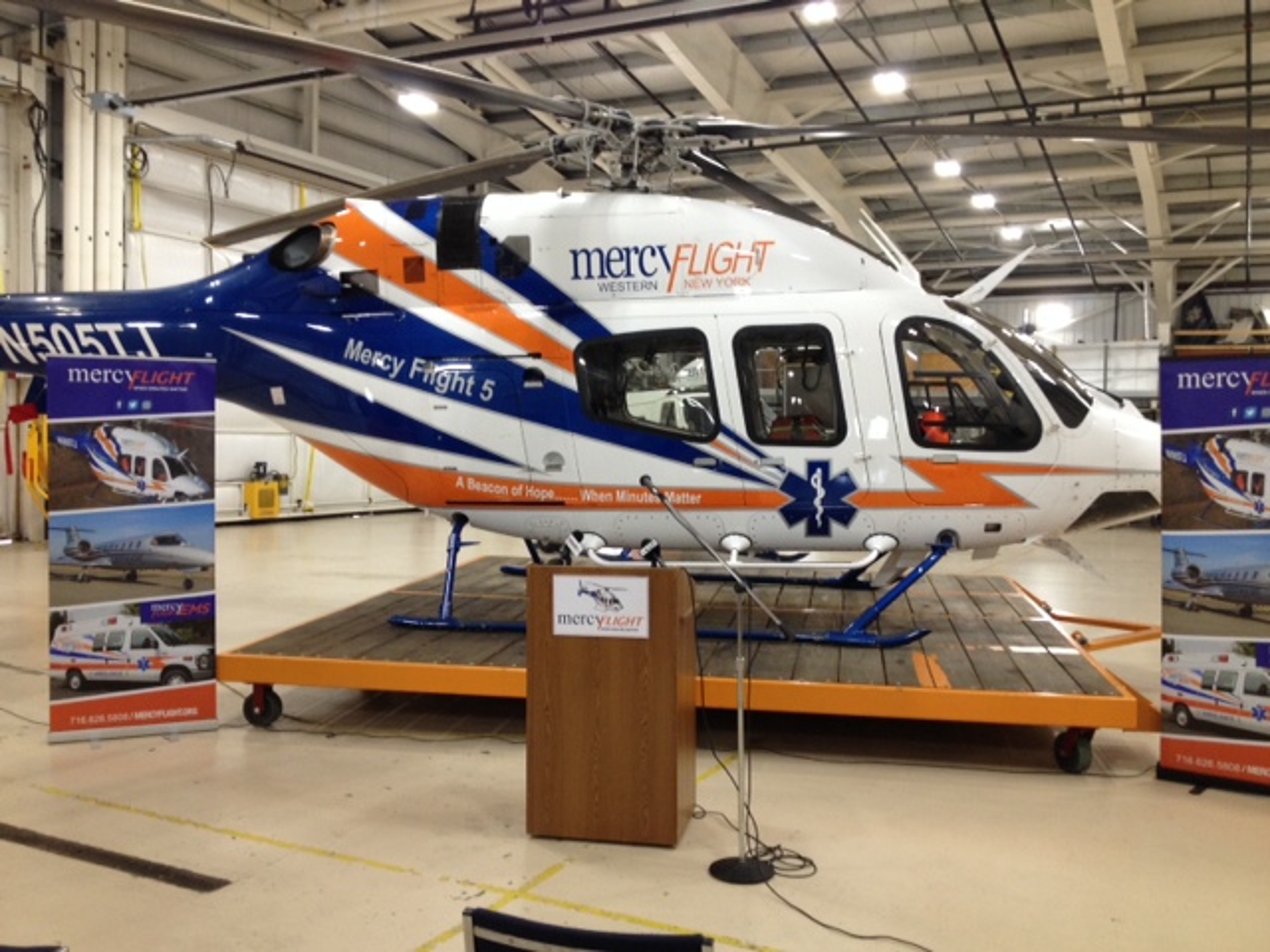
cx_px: 635
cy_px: 476
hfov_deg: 52.6
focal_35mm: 35
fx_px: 1284
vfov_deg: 40.7
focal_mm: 4.28
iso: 100
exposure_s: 1/20
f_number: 2.4
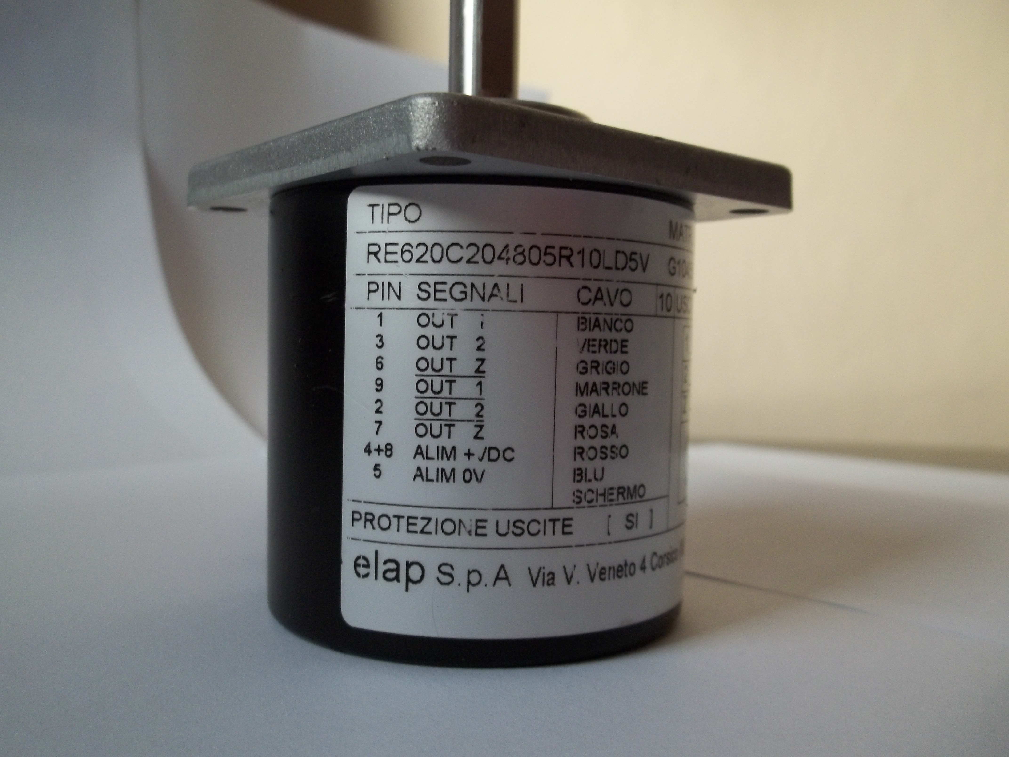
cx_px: 504
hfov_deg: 55.4
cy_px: 378
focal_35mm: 33
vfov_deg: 42.9
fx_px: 962
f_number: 3.3
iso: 160
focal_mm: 5.9
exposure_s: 1/25
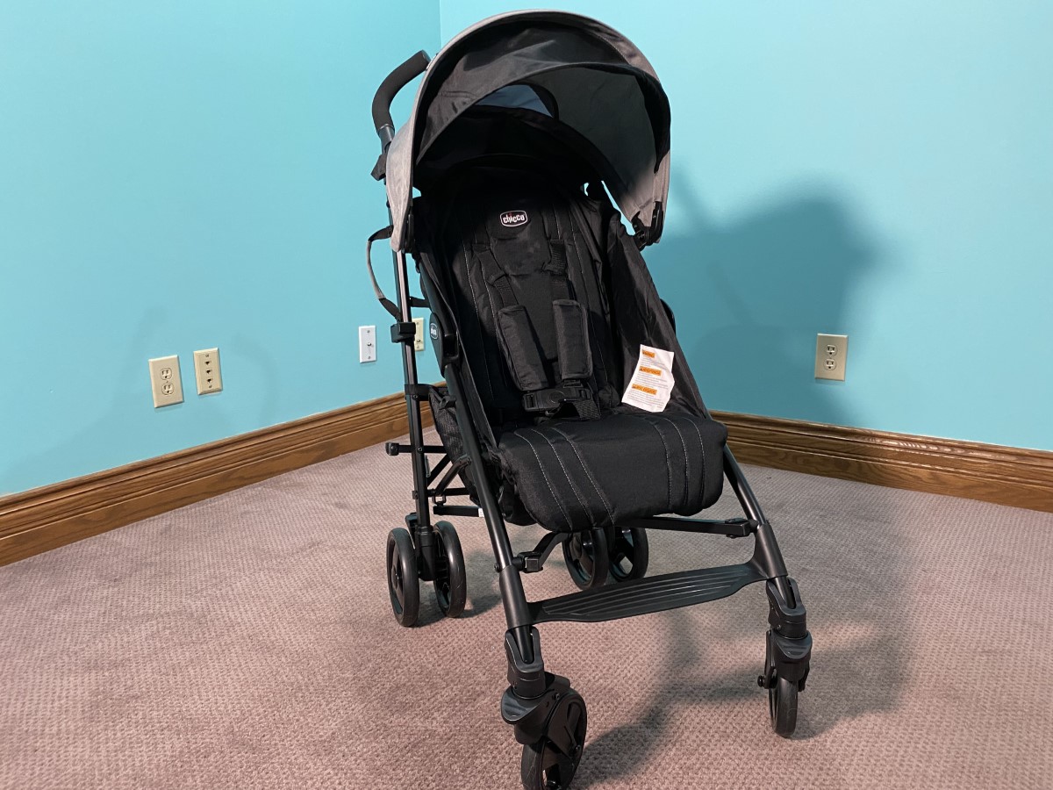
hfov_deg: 67.3
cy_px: 395
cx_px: 526
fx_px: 791
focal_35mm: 26
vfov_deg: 53.1
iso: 320
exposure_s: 1/60
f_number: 1.8
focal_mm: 4.25
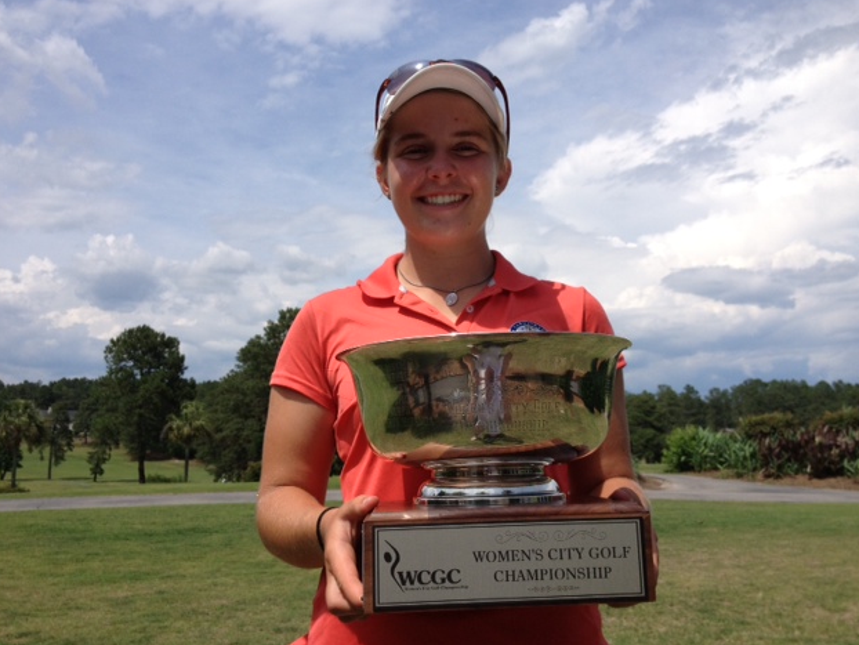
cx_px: 438
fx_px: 894
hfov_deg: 51.3
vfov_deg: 39.7
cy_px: 319
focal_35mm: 36
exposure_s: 1/2513
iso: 50
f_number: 2.4
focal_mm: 4.28
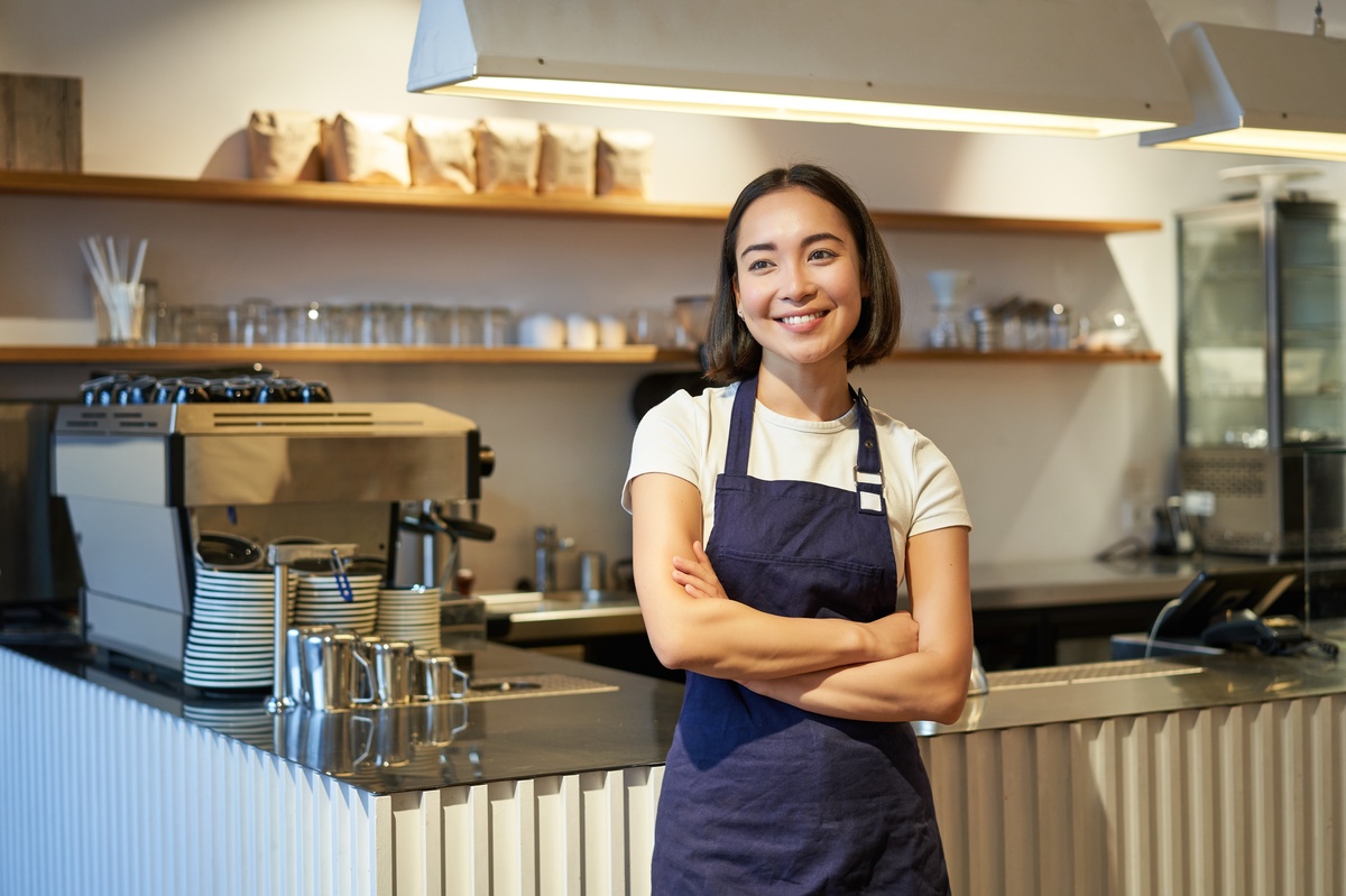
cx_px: 673
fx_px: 2055
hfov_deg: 36.3
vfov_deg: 24.6
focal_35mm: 55
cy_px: 448
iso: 640
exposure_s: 1/200
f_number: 2.5
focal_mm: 55
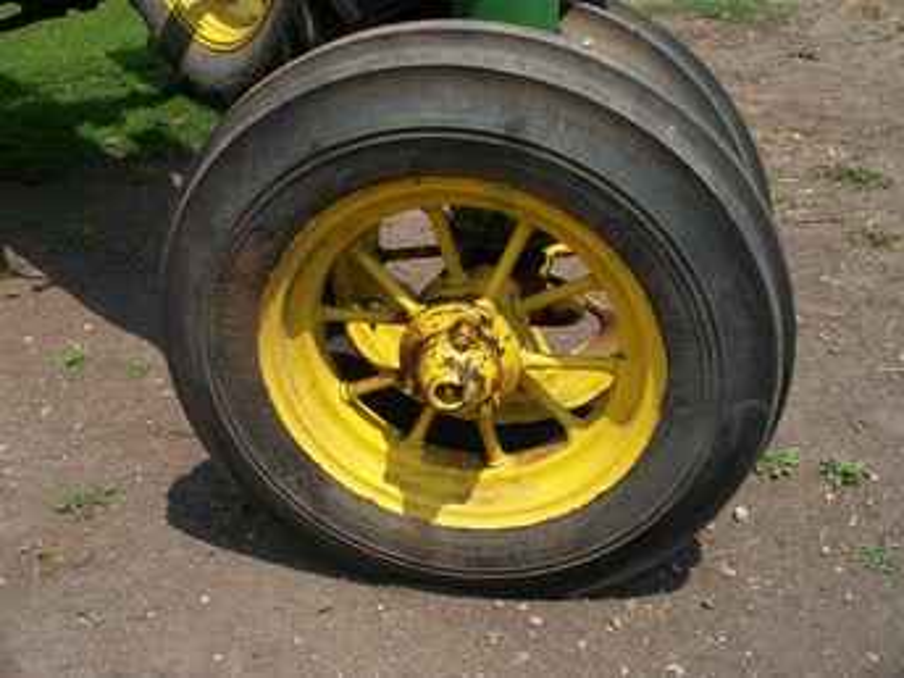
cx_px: 452
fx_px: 1227
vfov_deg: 30.9
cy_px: 339
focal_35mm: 47
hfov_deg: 40.4
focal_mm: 9.86
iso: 64
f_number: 5
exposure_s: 1/400
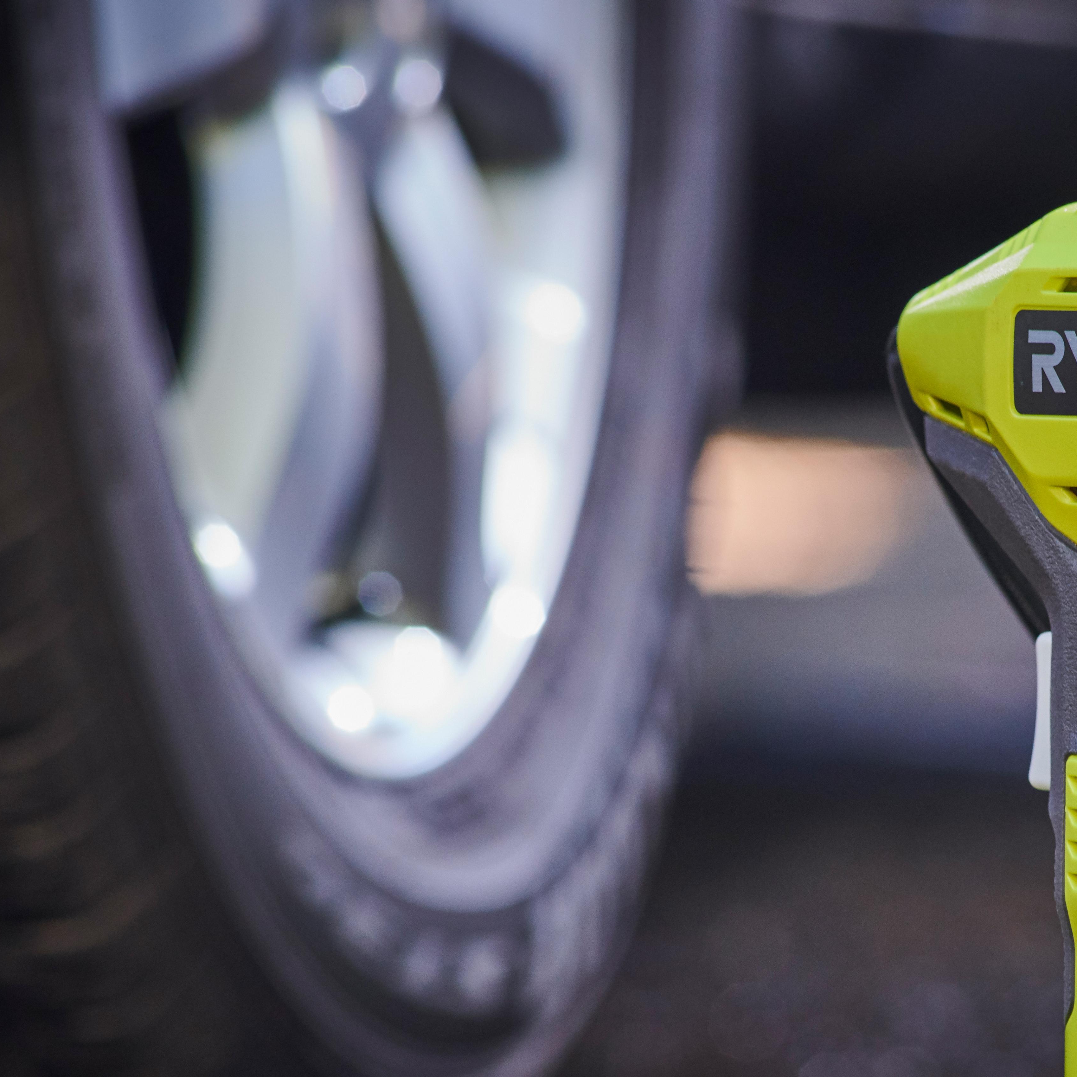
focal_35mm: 400
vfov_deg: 4.4
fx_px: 14080
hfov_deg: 4.4
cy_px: 716
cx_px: 924
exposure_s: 1/50
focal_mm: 200
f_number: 6.3
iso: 1250
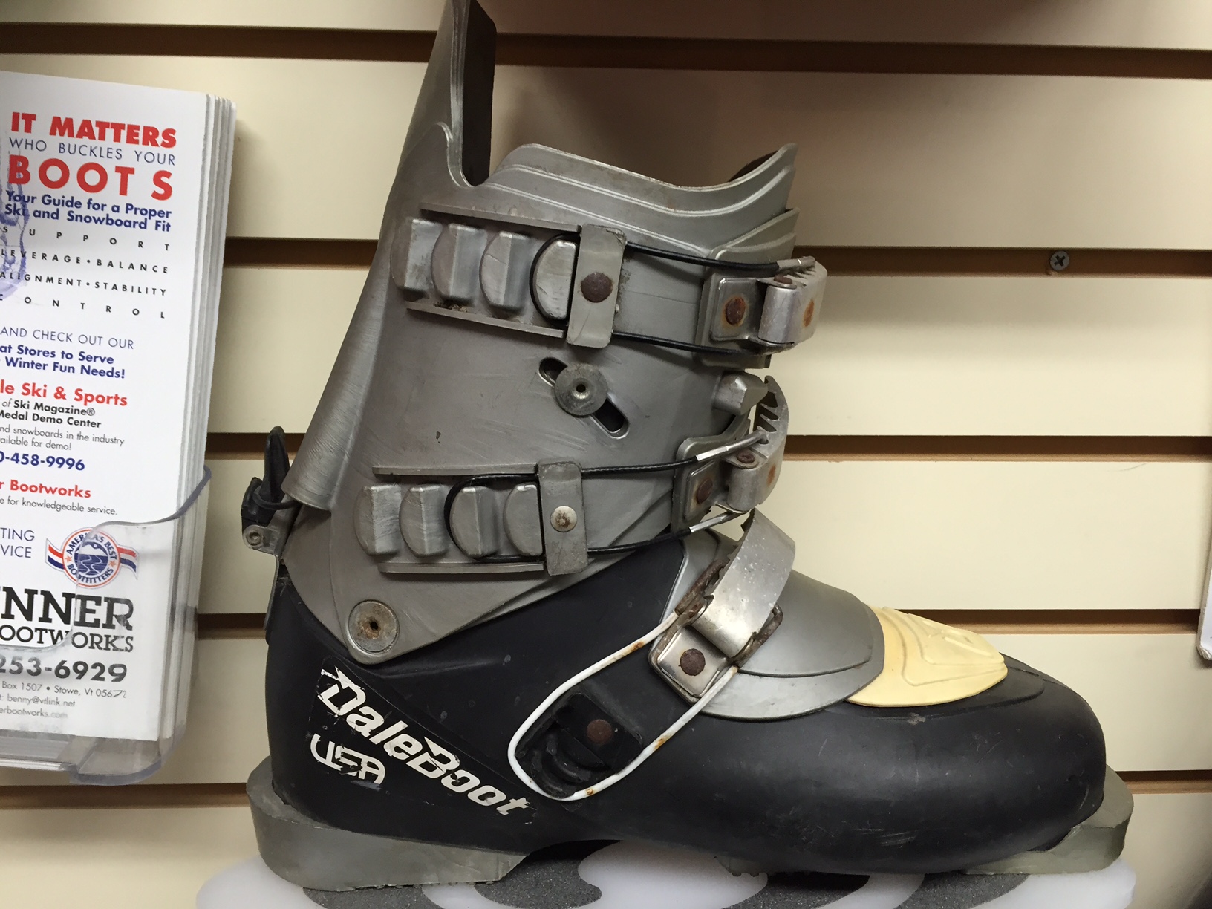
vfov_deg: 48.2
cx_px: 606
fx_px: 1015
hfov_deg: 61.7
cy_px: 454
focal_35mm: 29
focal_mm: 4.15
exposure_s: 1/30
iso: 64
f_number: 2.2
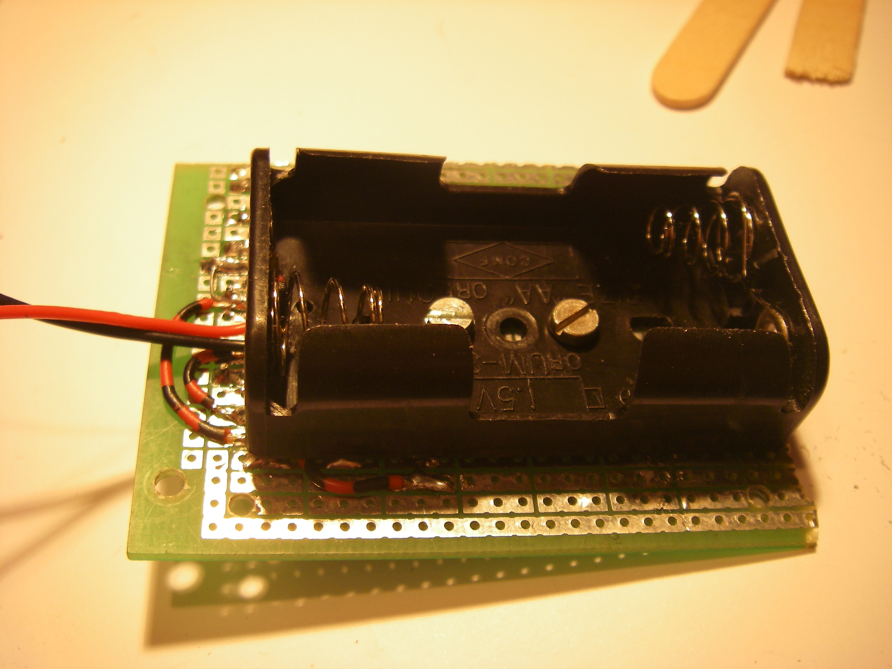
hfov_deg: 49.0
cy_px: 334
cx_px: 446
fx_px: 979
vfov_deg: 37.7
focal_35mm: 38
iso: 80
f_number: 3.3
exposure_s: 1/50
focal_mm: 6.3
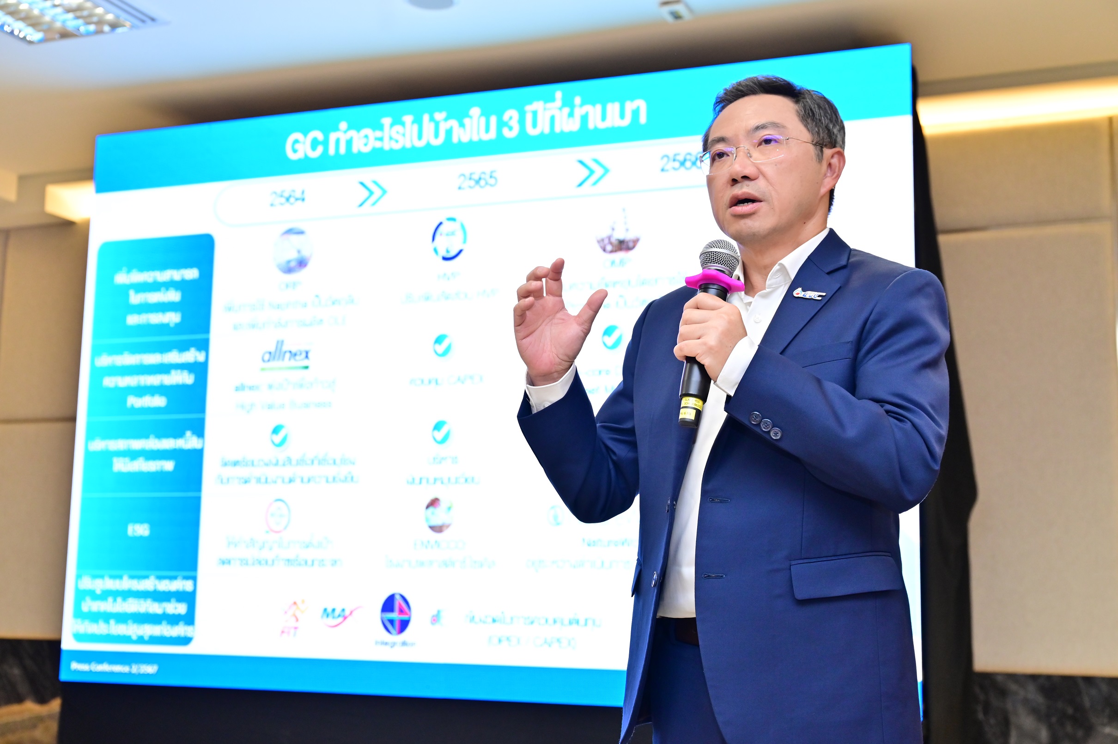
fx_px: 1428
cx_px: 559
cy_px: 372
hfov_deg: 42.8
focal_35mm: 46
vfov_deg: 29.2
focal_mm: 46
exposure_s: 1/160
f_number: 4.5
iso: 1600
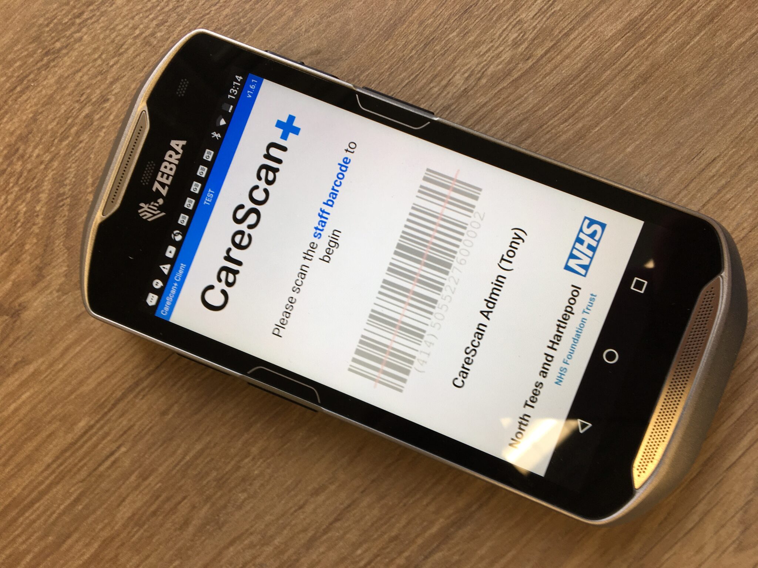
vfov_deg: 48.2
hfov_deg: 61.7
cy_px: 284
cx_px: 379
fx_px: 635
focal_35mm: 29
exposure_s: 1/100
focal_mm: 4.15
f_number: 2.2
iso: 25
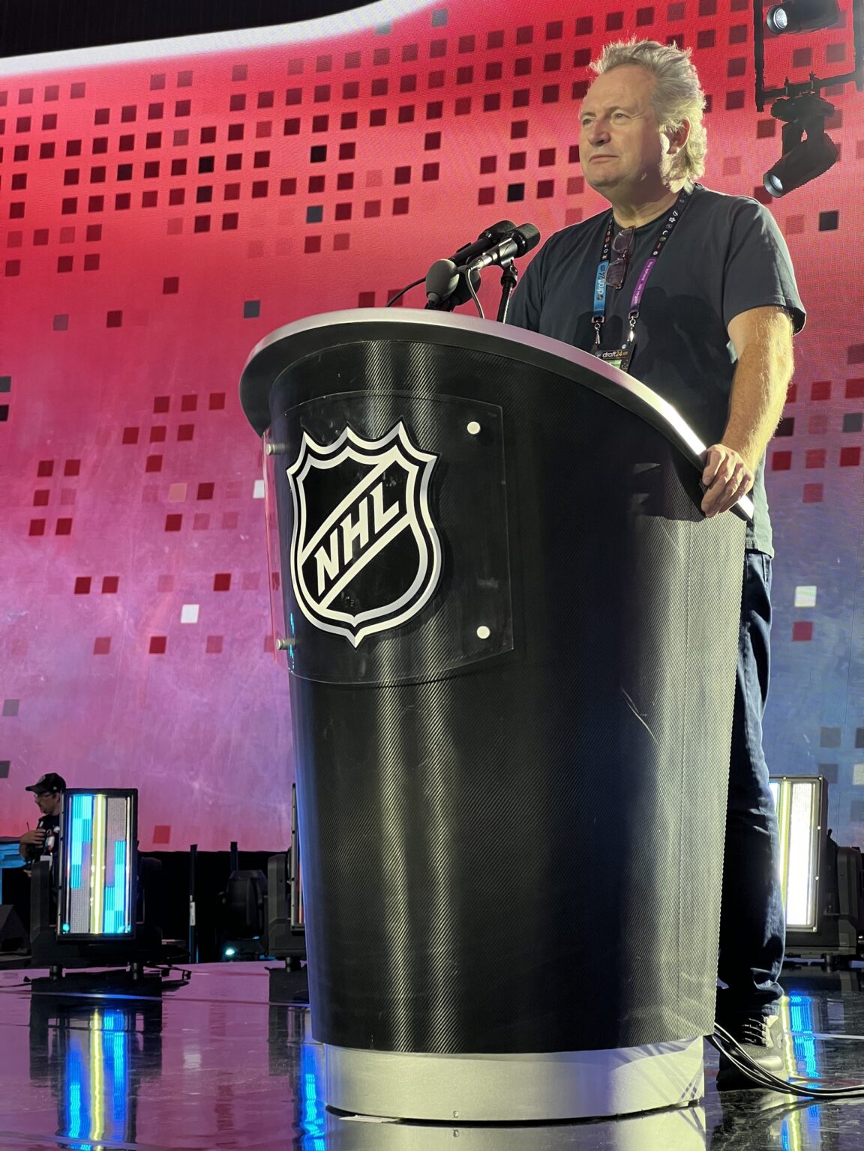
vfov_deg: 25.3
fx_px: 2563
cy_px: 576
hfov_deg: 19.1
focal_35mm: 77
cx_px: 432
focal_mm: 9
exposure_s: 1/80
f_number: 2.8
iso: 125
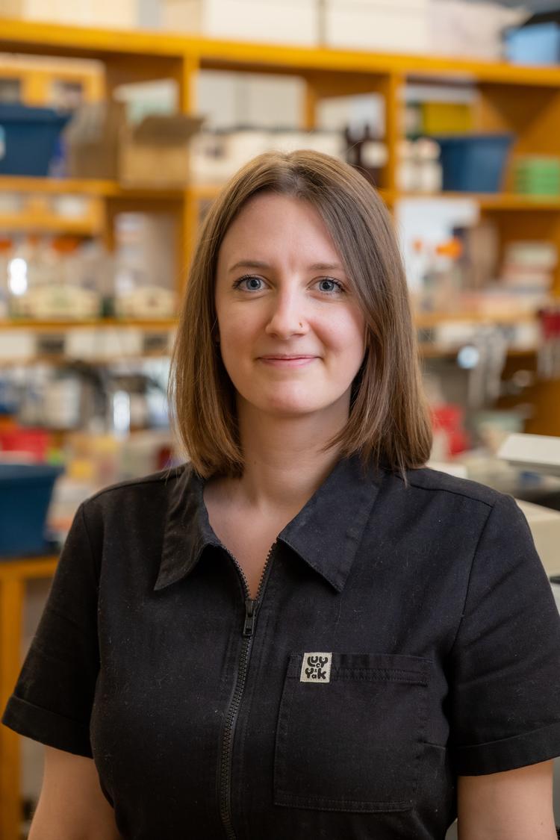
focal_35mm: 83
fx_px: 1937
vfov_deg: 24.5
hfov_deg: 16.5
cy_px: 420
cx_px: 280
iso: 800
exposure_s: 1/60
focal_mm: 55
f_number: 2.8
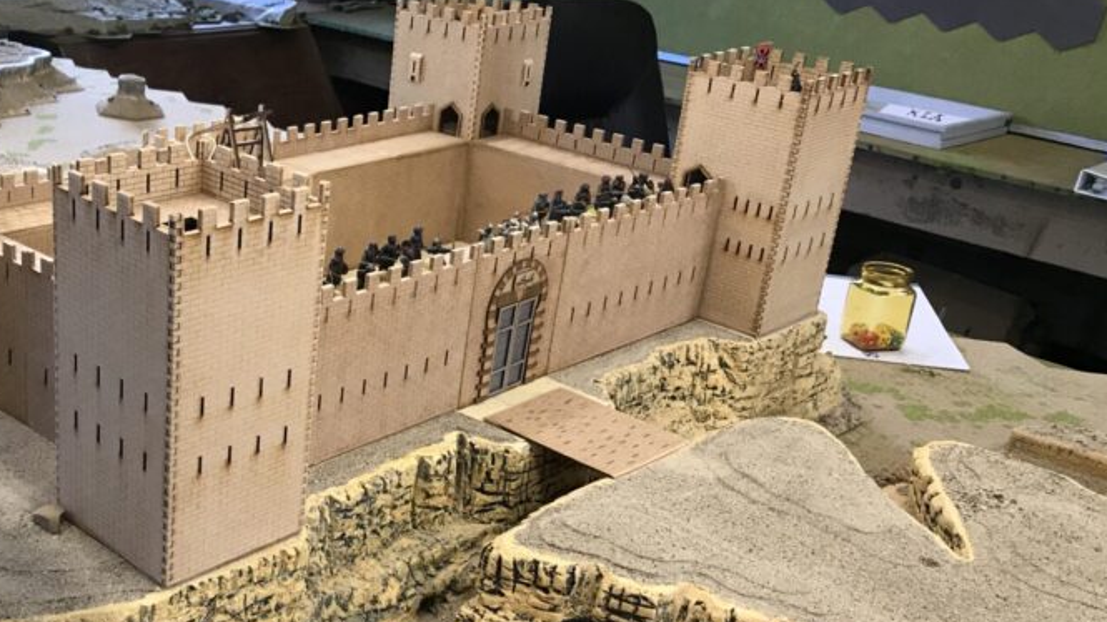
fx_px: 1380
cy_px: 432
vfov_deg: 25.3
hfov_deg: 42.3
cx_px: 268
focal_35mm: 47
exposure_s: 1/33
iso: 25
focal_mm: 3.99
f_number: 1.8
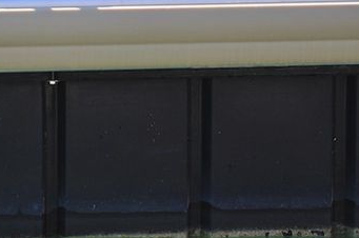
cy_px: 36
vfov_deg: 3.9
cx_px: 130
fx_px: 3465
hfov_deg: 5.9
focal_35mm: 348
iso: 400
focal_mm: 105
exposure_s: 1/500
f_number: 5.6
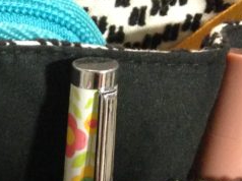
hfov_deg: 13.1
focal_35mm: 142
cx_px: -127
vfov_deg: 10.2
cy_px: 227
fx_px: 992
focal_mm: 4.12
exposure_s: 1/20
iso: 320
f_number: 2.4
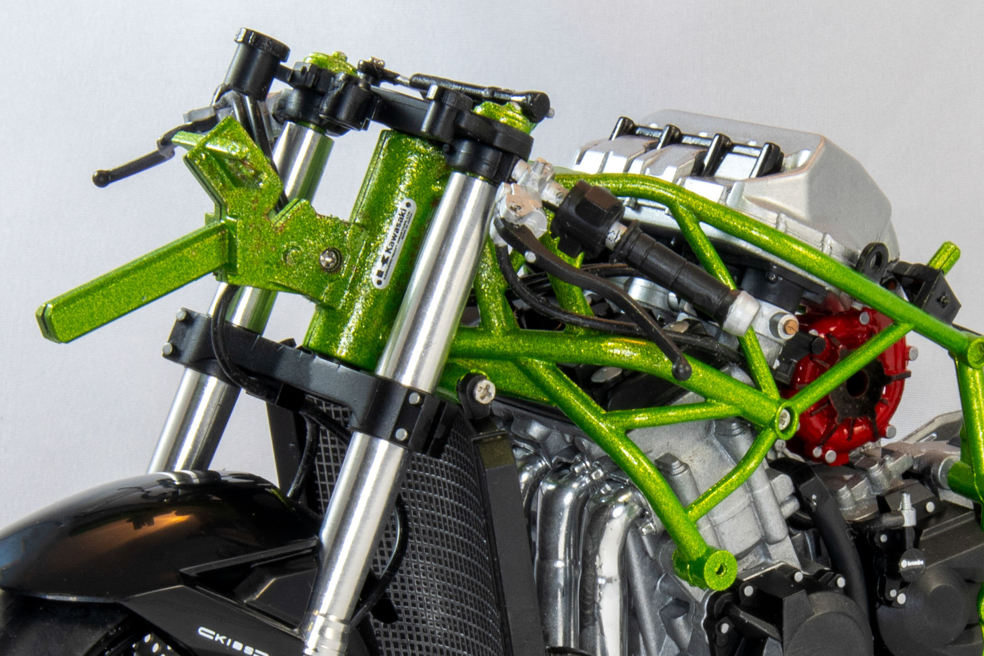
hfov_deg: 15.7
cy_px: 539
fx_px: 3553
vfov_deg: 10.5
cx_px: 651
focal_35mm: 130
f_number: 20
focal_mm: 32
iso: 100
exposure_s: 1/1.67
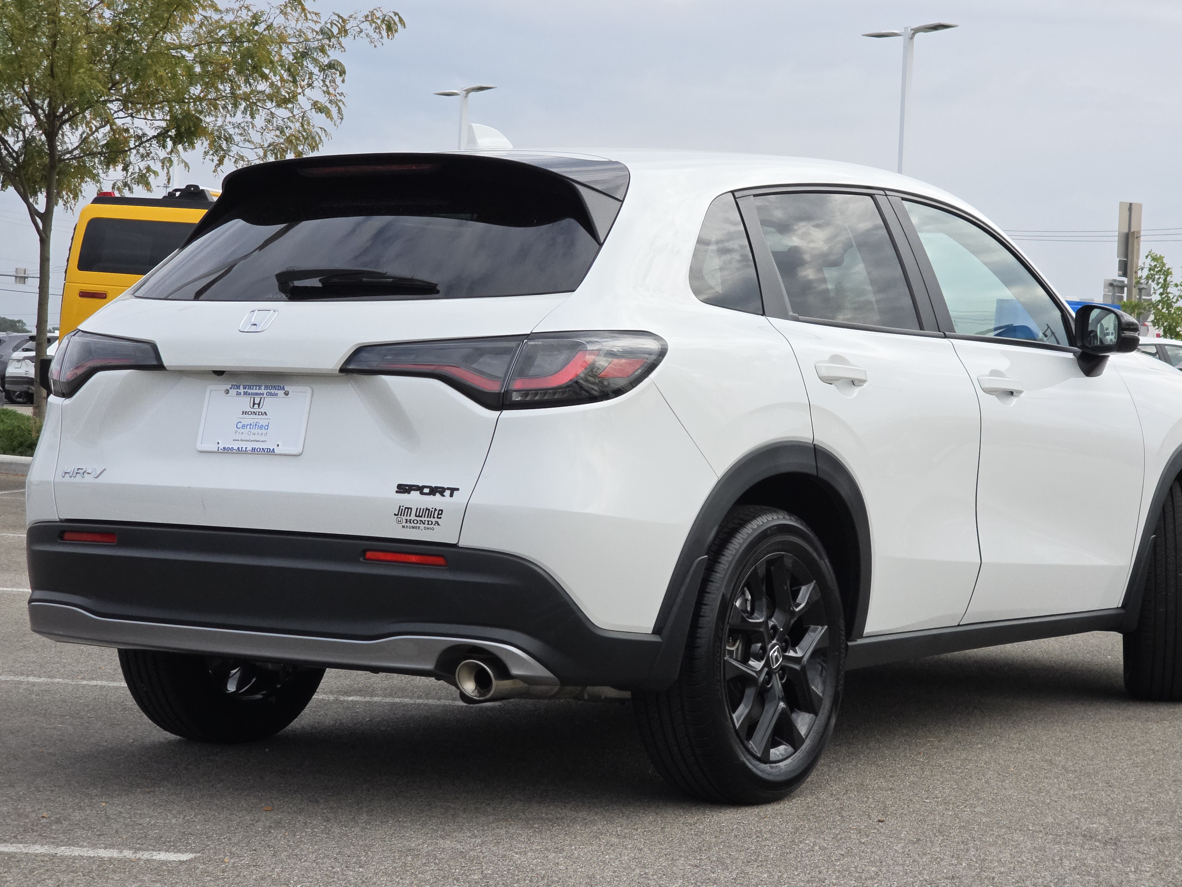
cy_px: 419
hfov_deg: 23.6
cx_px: 612
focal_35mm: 83
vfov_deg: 17.8
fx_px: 2834
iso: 50
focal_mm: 7.9
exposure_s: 1/1108
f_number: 2.4
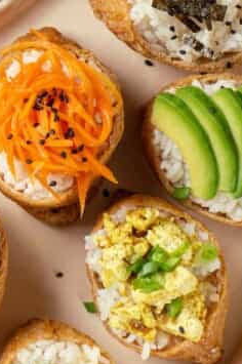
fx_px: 3233
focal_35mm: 320
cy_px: 309
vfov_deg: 6.4
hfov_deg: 4.3
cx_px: 3
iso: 100
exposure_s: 1/160
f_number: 16
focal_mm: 105
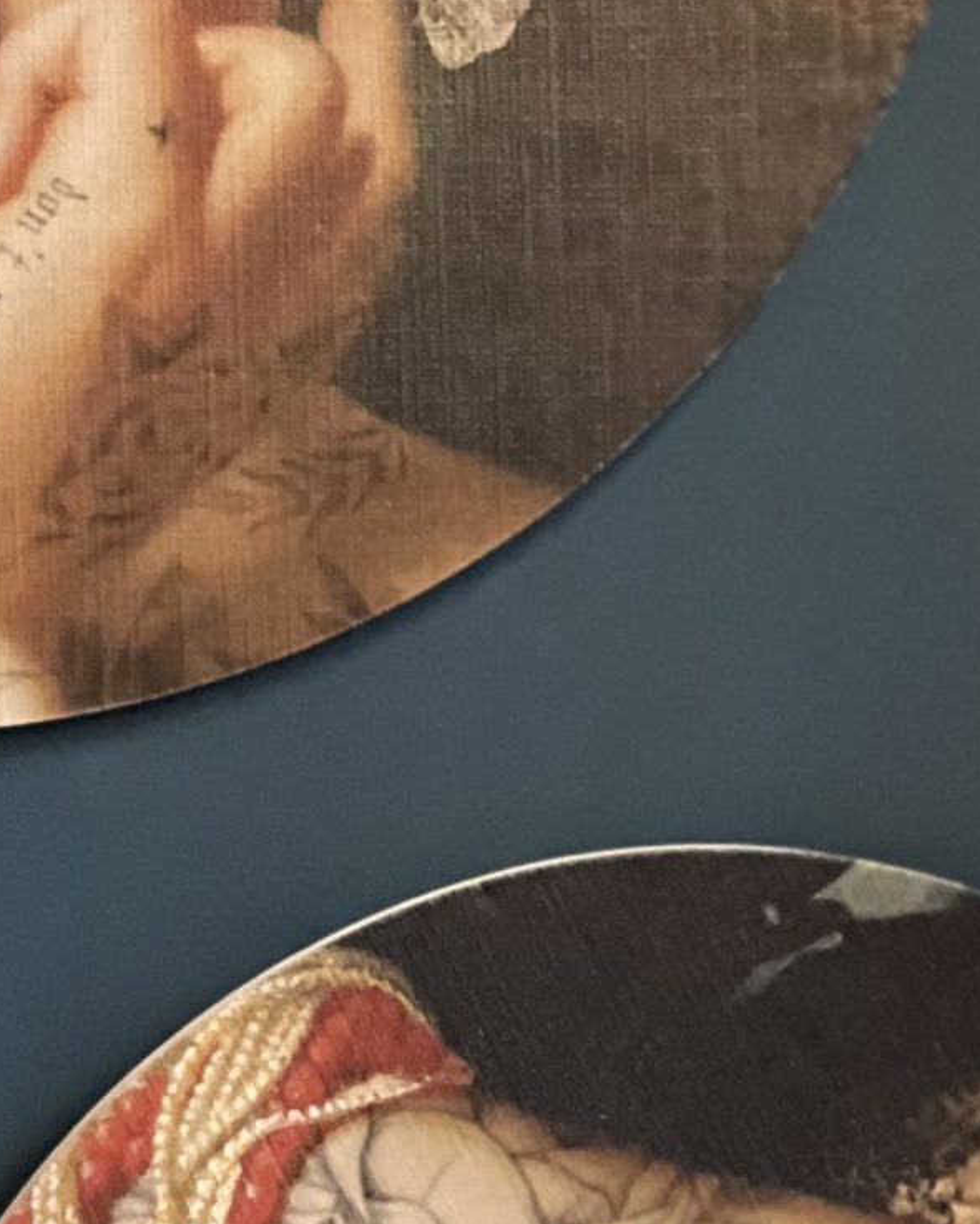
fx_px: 9459
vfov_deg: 7.4
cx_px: -63
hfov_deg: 5.9
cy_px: 419
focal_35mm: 261
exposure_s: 1/25
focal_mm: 9
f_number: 2.8
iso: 400
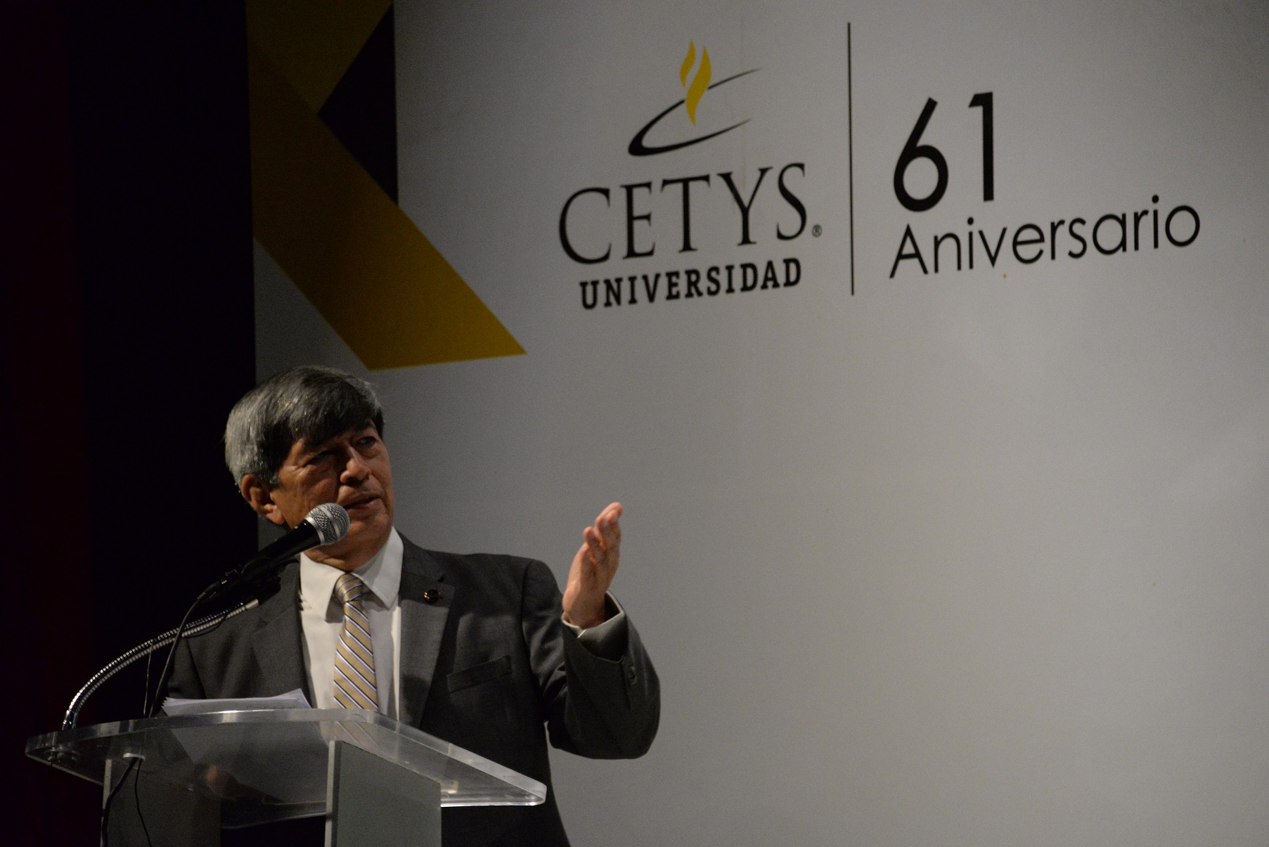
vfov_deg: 5.5
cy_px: 424
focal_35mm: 250
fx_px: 8816
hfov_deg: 8.2
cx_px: 634
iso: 6400
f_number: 5.6
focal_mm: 250
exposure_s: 1/200
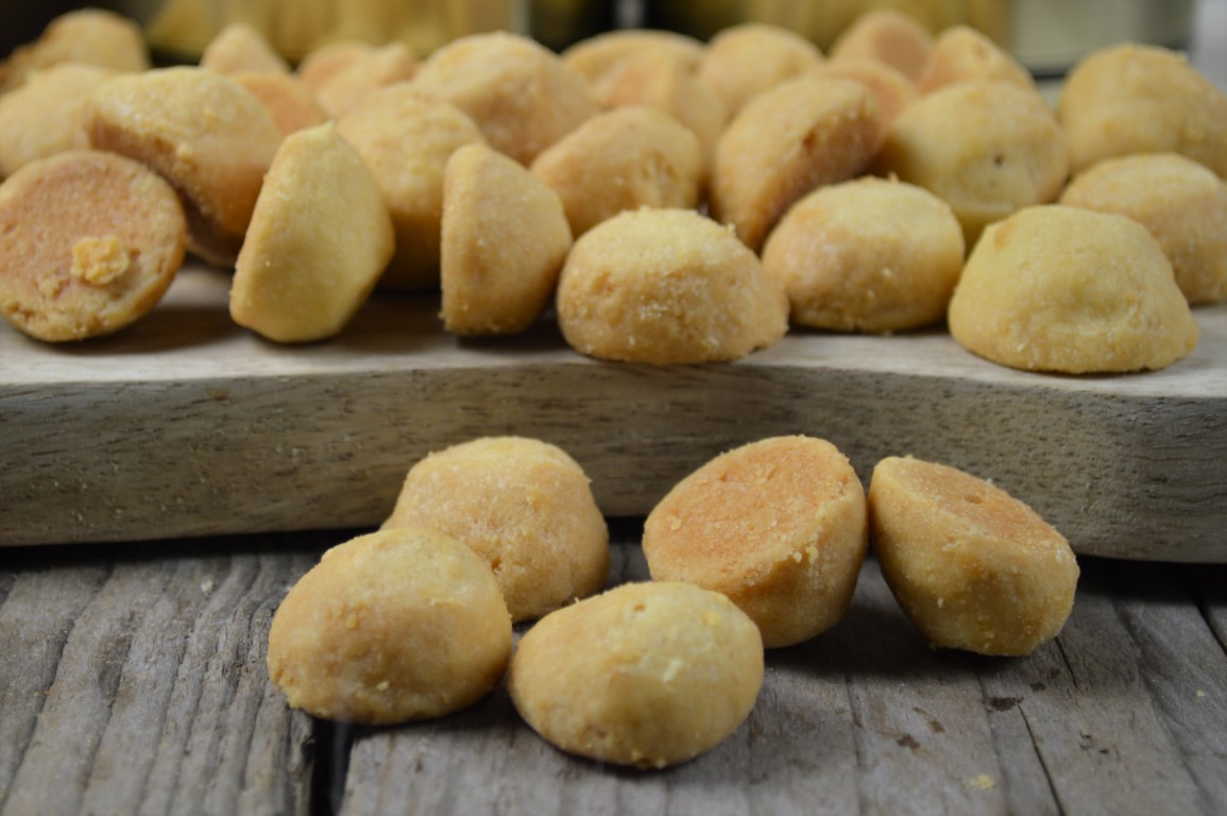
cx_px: 614
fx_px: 2350
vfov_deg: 19.7
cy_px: 408
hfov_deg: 29.3
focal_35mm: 69
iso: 100
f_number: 5.6
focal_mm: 46
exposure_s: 1/13
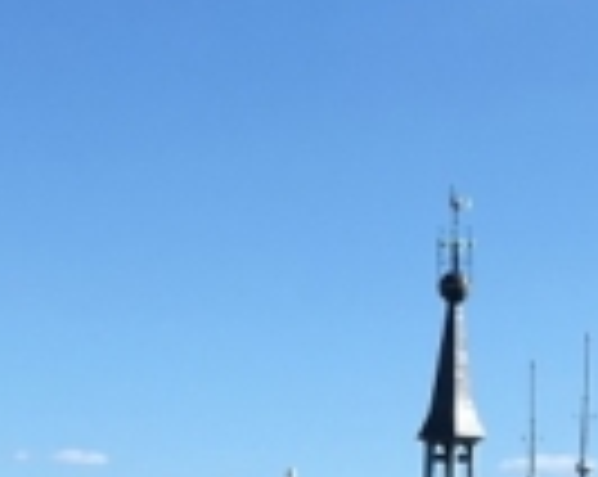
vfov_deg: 9.1
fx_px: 2898
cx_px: 90
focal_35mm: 164
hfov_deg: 11.7
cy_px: 724
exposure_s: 1/1304
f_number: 2.2
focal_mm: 4.15
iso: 25
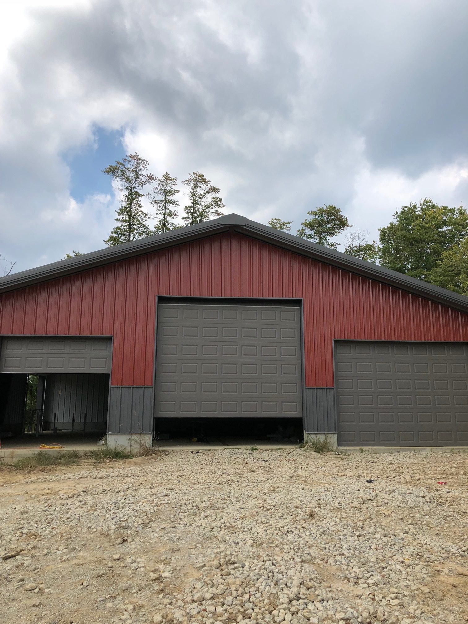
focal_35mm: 28
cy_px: 312
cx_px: 234
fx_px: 505
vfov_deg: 63.4
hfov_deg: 49.7
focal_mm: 3.99
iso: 20
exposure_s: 1/1845
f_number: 1.8
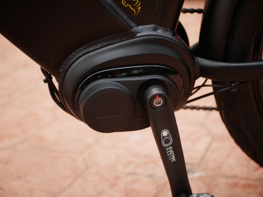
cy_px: 98
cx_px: 132
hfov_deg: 38.2
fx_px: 380
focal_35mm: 50
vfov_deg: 29.1
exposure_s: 1/80
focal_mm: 25
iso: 200
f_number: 1.7
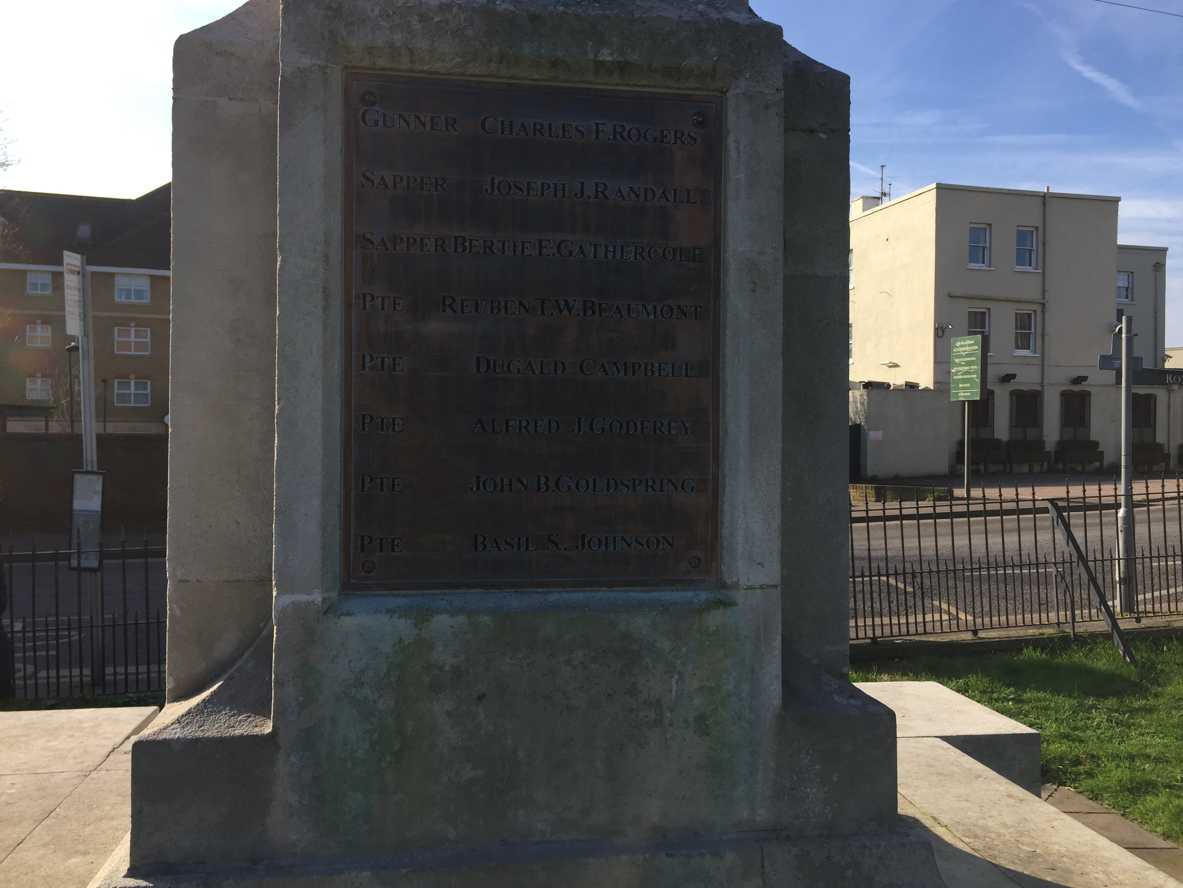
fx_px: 991
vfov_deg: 48.2
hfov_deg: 61.7
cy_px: 444
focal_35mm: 29
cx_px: 592
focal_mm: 4.15
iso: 32
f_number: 2.2
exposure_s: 1/1199
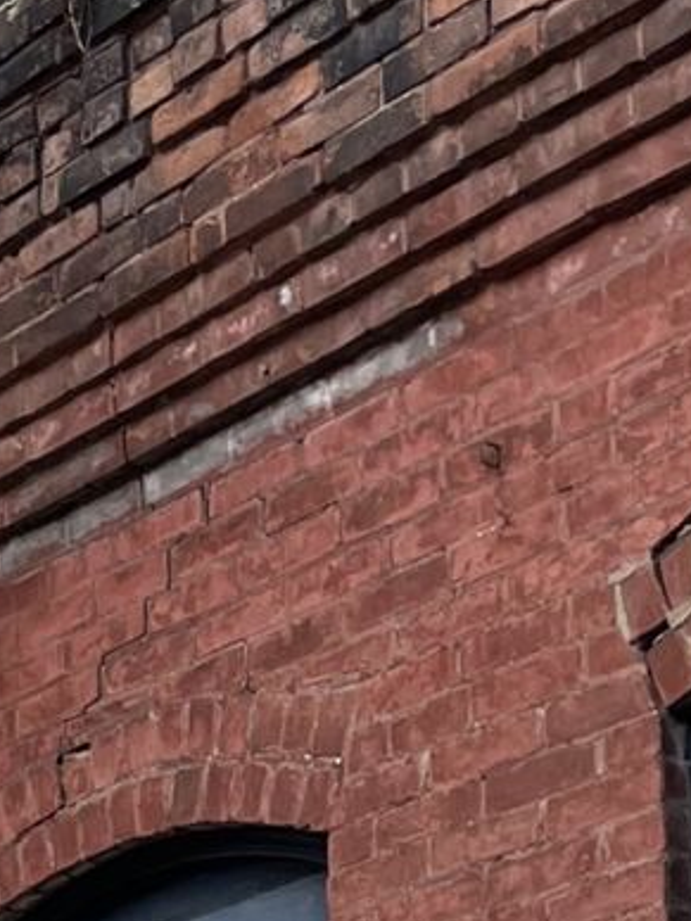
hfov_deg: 10.4
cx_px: -921
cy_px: 1671
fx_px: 3327
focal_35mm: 125
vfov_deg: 14.0
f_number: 1.6
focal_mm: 4.2
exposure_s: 1/1276
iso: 32
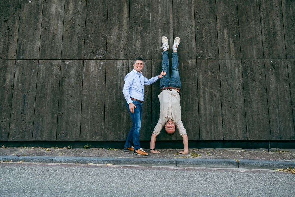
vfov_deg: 27.0
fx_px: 410
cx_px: 148
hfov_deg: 39.6
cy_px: 98
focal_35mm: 50
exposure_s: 1/2000
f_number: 3.2
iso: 500
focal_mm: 50
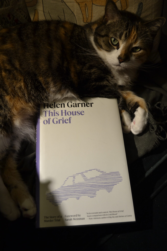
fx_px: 251
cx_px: 84
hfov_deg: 36.9
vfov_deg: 53.1
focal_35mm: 36
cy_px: 126
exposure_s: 1/60
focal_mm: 24
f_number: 4
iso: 400
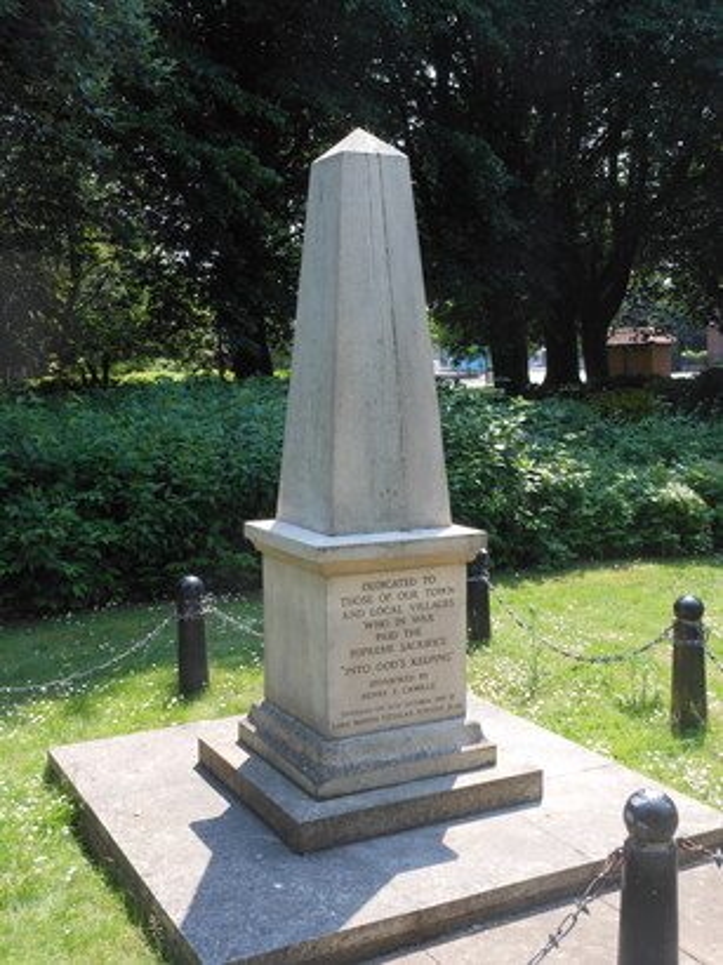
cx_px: 362
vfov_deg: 47.9
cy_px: 482
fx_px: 1087
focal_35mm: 39
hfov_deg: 36.8
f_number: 4.3
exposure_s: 1/160
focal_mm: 6.9
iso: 80
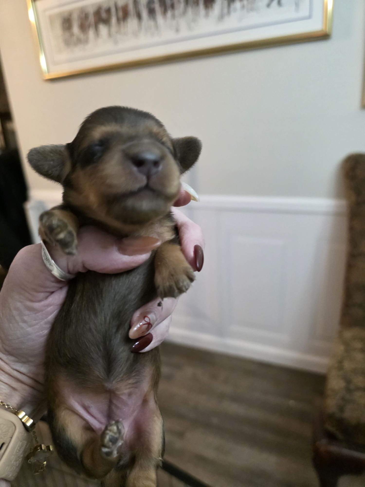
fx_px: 323
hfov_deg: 58.9
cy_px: 244
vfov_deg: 73.9
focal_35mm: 23
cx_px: 182
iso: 1000
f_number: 1.7
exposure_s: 1/120
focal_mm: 6.3
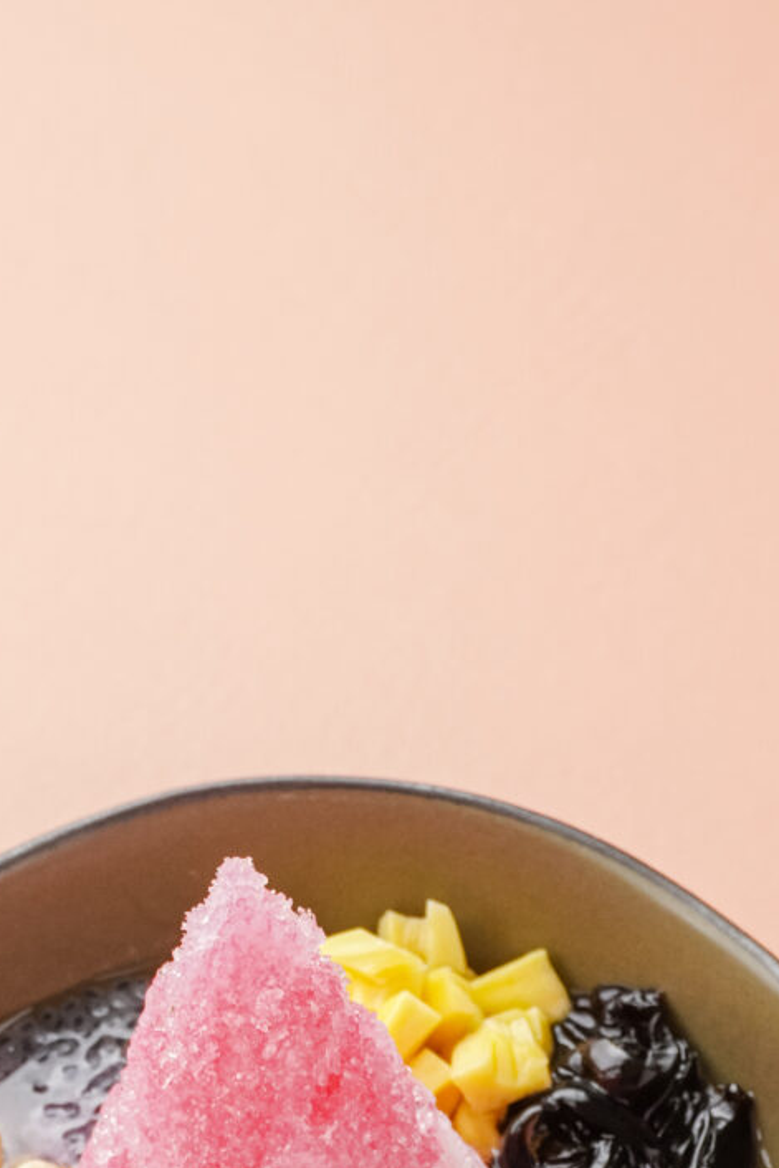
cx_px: 372
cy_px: 885
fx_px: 4444
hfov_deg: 10.0
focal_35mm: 137
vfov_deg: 14.9
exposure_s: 1/100
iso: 800
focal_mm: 42
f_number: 9
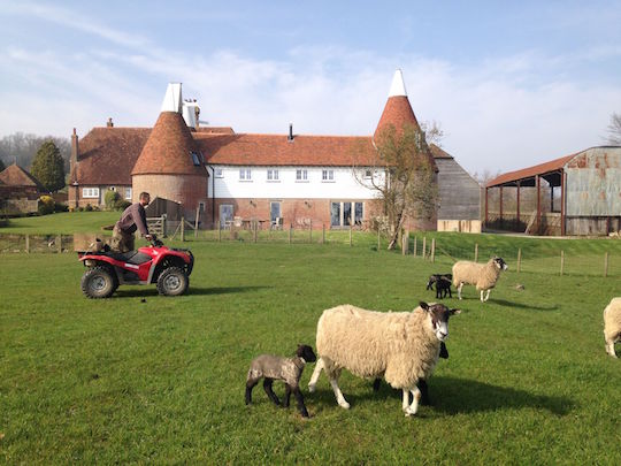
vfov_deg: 42.9
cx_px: 310
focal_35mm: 33
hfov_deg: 55.4
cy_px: 233
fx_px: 592
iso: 50
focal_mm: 4.12
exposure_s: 1/1130
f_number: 2.4
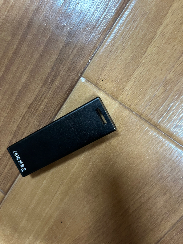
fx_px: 183
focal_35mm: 26
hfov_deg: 53.1
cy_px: 122
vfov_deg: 67.3
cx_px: 92
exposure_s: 1/60
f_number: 1.6
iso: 250
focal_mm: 5.1
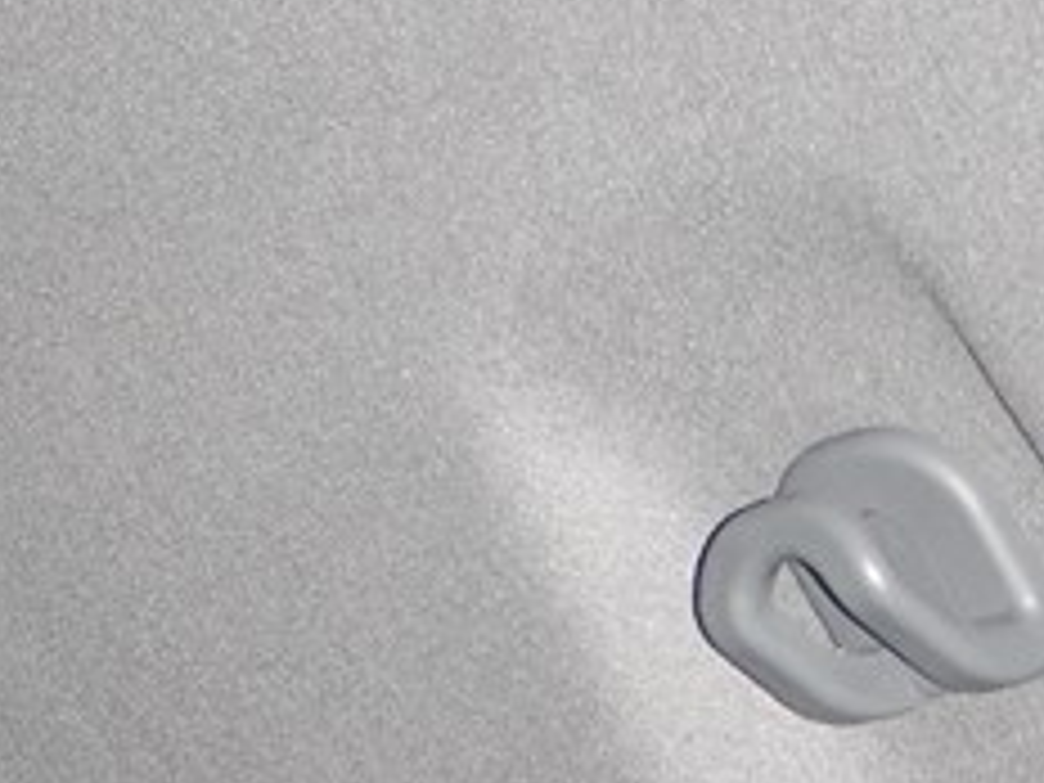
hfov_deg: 10.5
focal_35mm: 172
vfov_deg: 8.6
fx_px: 5187
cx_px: -1112
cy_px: 792
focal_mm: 7
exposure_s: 1/30
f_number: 4
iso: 280
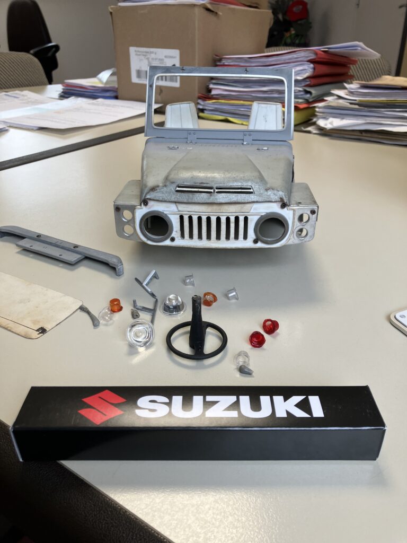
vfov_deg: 63.4
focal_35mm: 28
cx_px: 204
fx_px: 439
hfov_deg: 49.7
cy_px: 272
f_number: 1.8
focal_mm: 3.99
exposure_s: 1/121
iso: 50
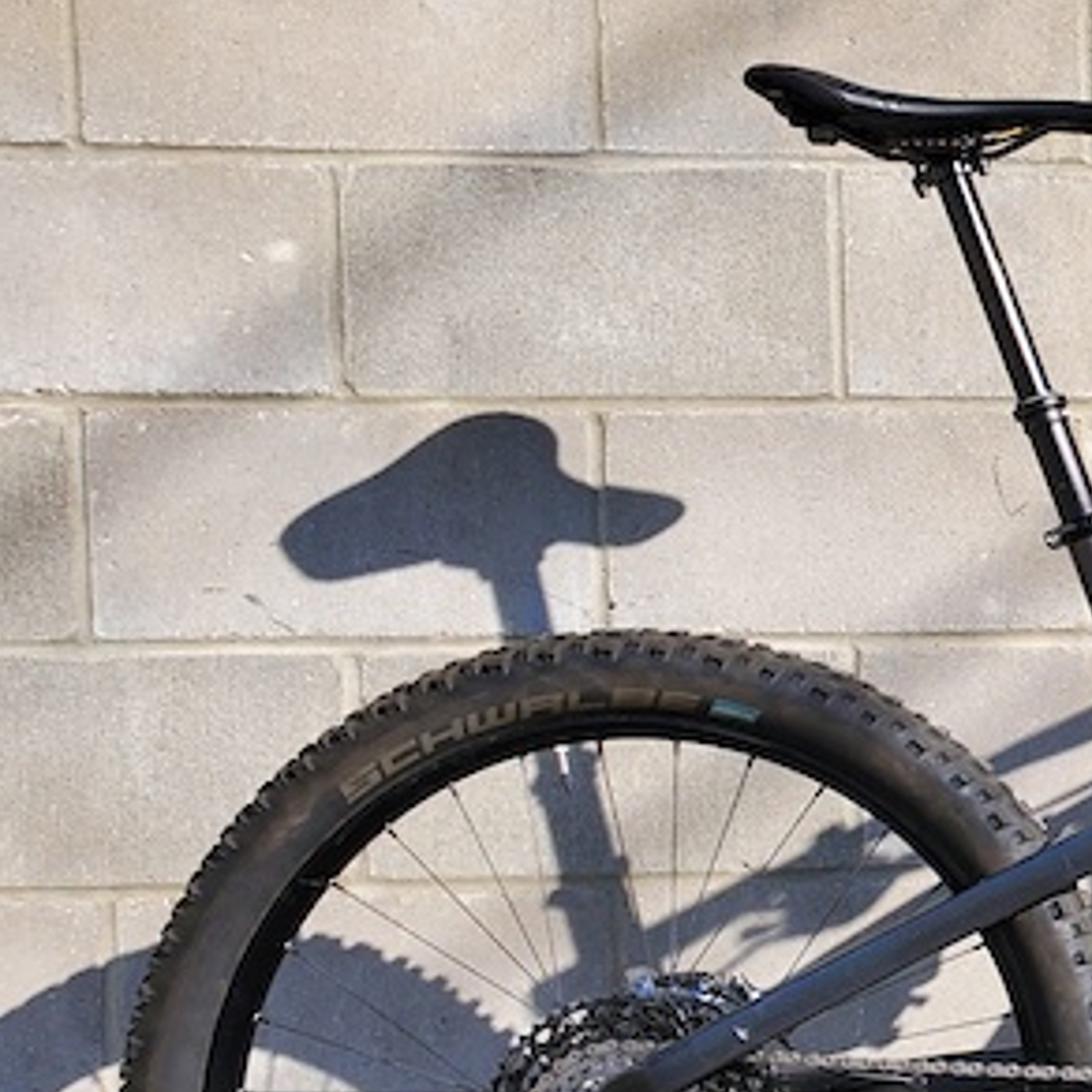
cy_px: 606
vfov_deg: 27.3
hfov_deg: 24.0
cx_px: 1414
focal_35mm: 63
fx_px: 2248
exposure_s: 1/1176
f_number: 2.4
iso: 50
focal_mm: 4.3
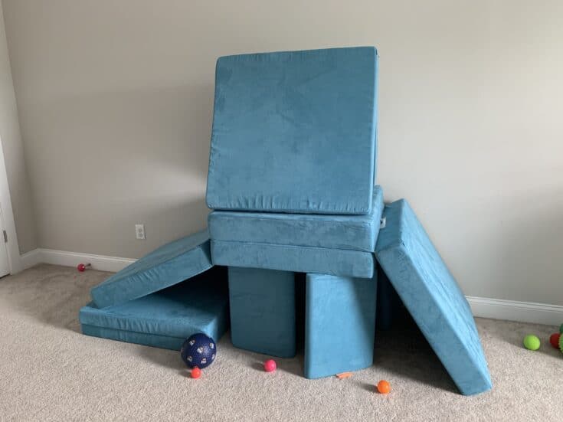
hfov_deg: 67.3
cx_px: 282
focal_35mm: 26
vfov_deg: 53.0
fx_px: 423
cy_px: 211
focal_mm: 4.25
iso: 160
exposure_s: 1/60
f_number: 1.8
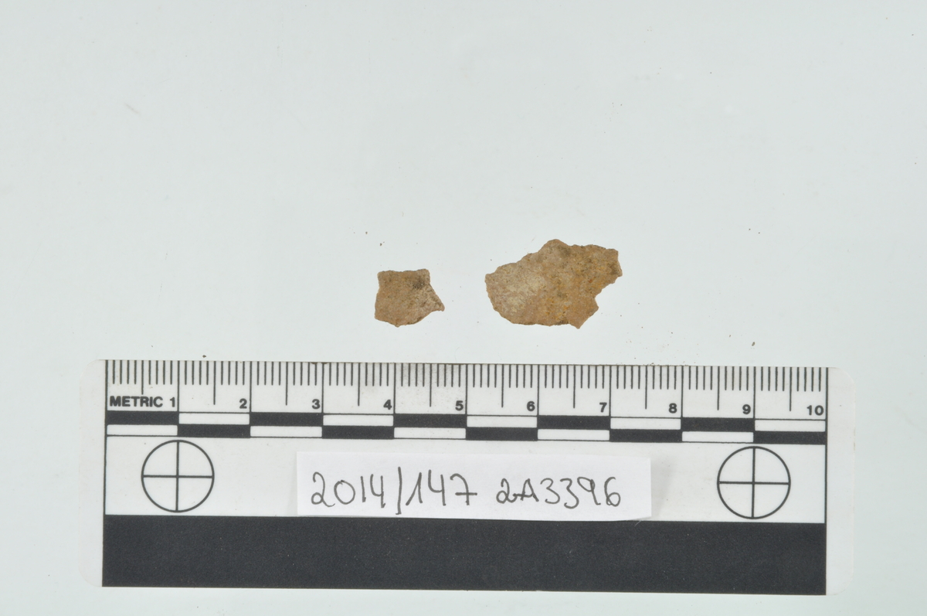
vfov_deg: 10.7
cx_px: 464
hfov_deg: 16.1
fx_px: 3279
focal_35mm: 128
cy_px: 308
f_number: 32
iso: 200
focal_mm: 85
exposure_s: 1/1.3
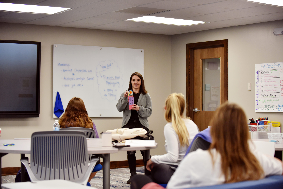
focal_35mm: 75
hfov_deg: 27.0
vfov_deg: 18.2
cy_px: 94
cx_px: 142
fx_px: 590
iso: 1600
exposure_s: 1/400
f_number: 2.8
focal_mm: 75
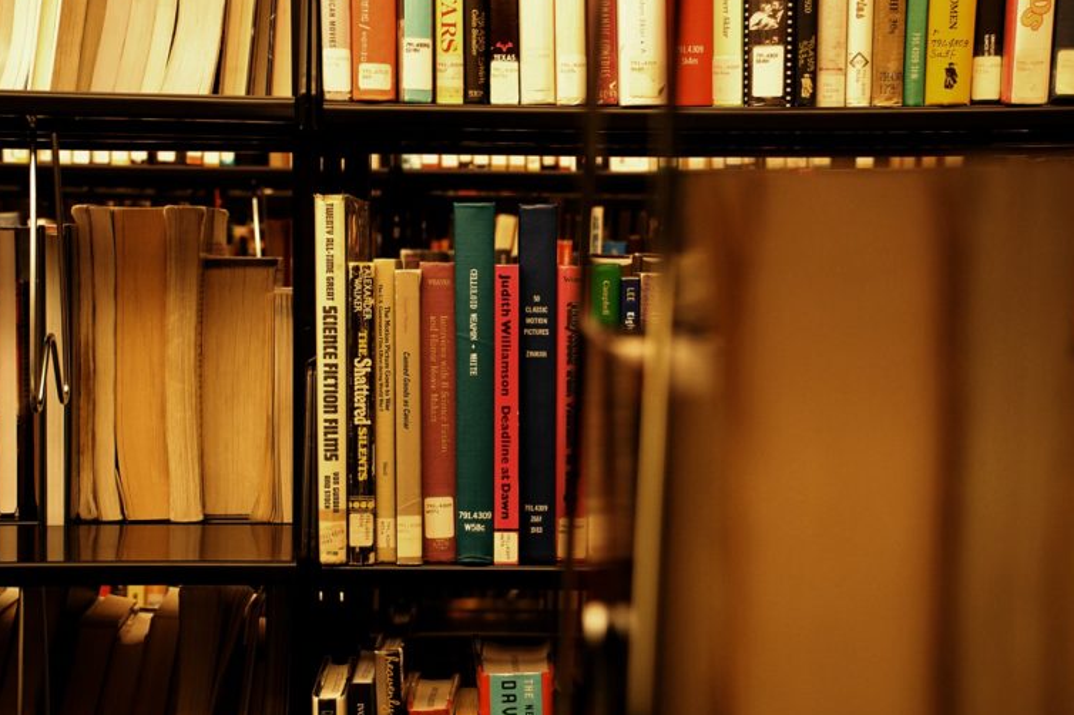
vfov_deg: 18.4
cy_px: 382
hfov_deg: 27.3
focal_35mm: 74
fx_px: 2207
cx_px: 502
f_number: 4.8
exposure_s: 1/25
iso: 800
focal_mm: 44
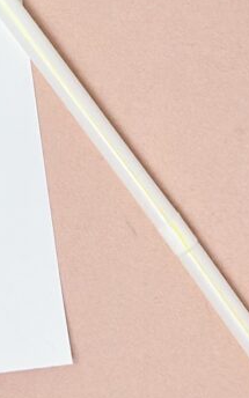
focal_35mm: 227
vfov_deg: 9.0
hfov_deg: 5.7
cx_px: -207
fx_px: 2465
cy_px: -236
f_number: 1.78
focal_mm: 6.86
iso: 80
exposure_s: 1/395
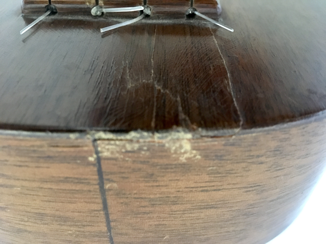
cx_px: 163
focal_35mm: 29
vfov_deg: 48.2
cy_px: 122
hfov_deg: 61.7
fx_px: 273
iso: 320
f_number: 2.2
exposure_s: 1/15
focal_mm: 4.15
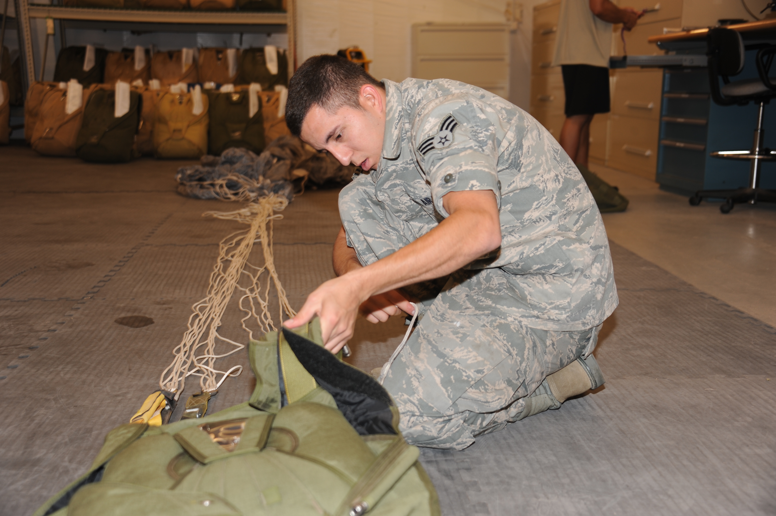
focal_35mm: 48
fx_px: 1034
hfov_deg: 41.1
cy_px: 258
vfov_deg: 28.0
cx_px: 388
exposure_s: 1/60
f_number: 5
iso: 200
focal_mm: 48
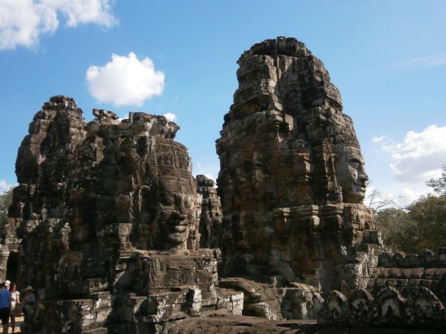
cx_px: 223
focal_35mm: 31
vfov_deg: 45.4
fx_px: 399
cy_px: 167
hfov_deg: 58.4
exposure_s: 1/1000
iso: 80
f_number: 2.9
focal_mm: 5.5
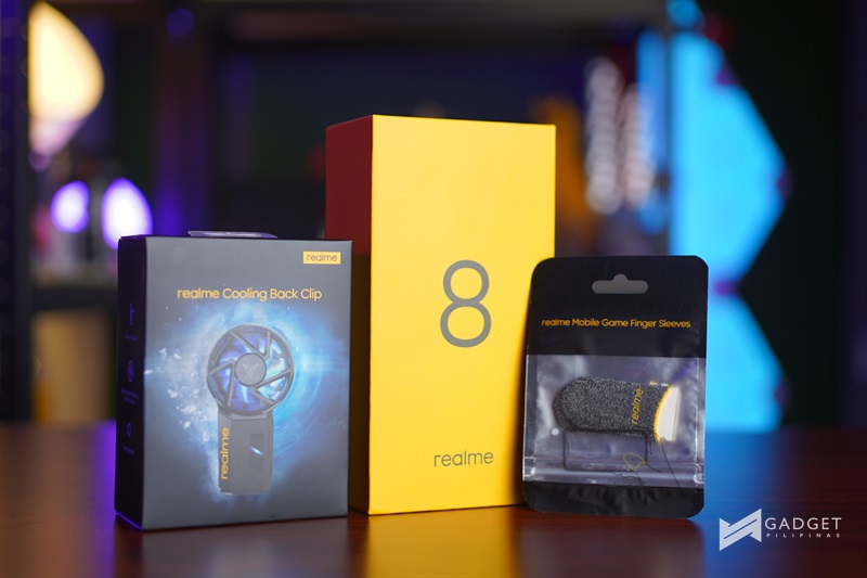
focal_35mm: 52
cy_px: 289
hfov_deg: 38.2
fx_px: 1252
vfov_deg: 26.0
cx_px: 434
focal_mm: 35
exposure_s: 1/80
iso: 160
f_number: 1.8
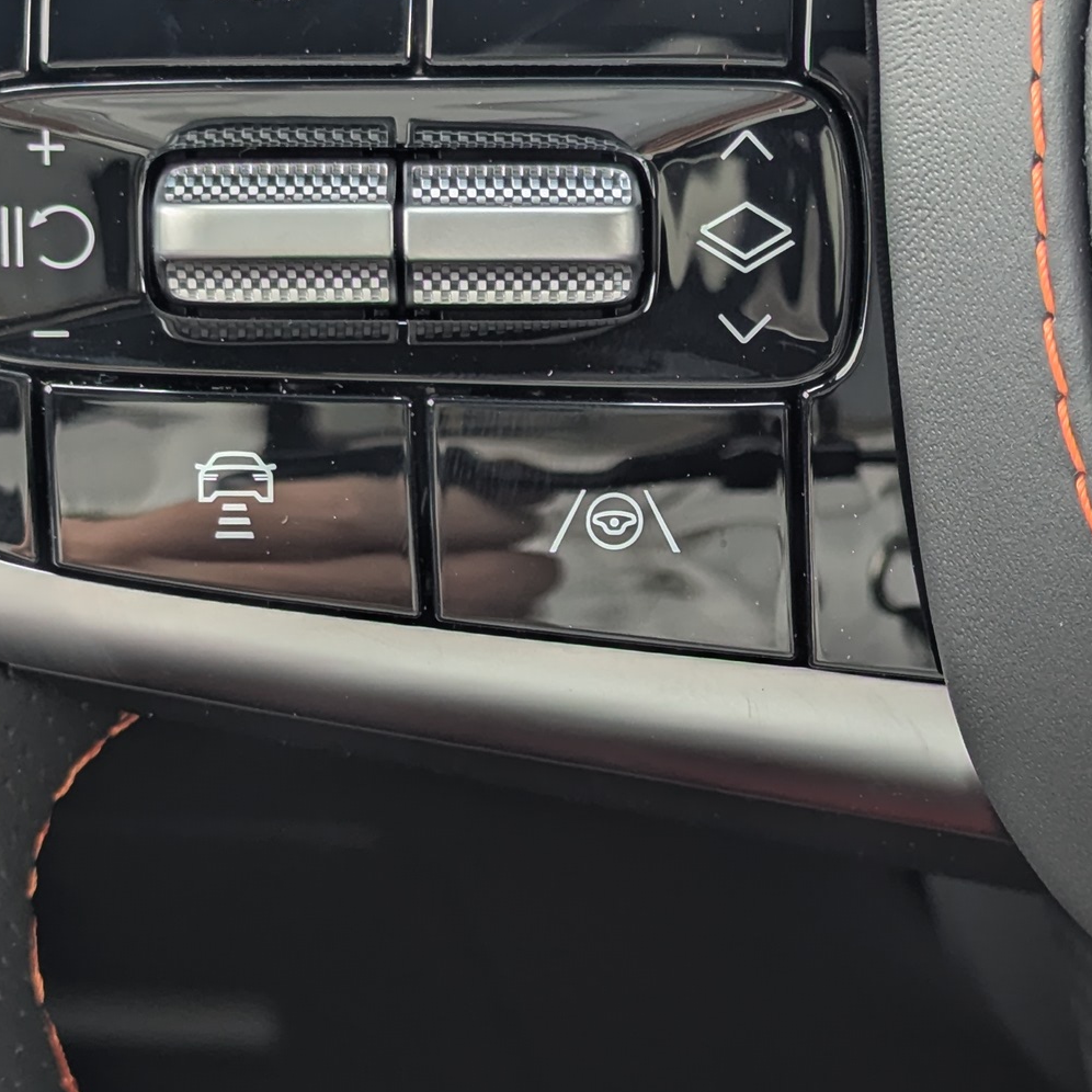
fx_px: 3890
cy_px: 486
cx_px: 762
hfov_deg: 15.9
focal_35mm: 109
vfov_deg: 16.0
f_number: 1.85
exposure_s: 1/292
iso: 41
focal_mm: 6.81
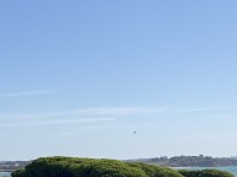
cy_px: 197
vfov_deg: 16.4
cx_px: 194
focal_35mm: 87
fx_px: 595
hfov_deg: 22.2
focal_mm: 4.25
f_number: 1.8
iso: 32
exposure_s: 1/5025
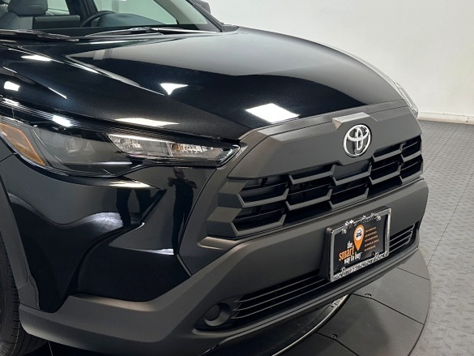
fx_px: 575
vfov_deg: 34.3
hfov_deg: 43.2
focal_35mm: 42
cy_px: 153
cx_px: 110
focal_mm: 6.86
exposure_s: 1/60
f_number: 1.78
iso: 320
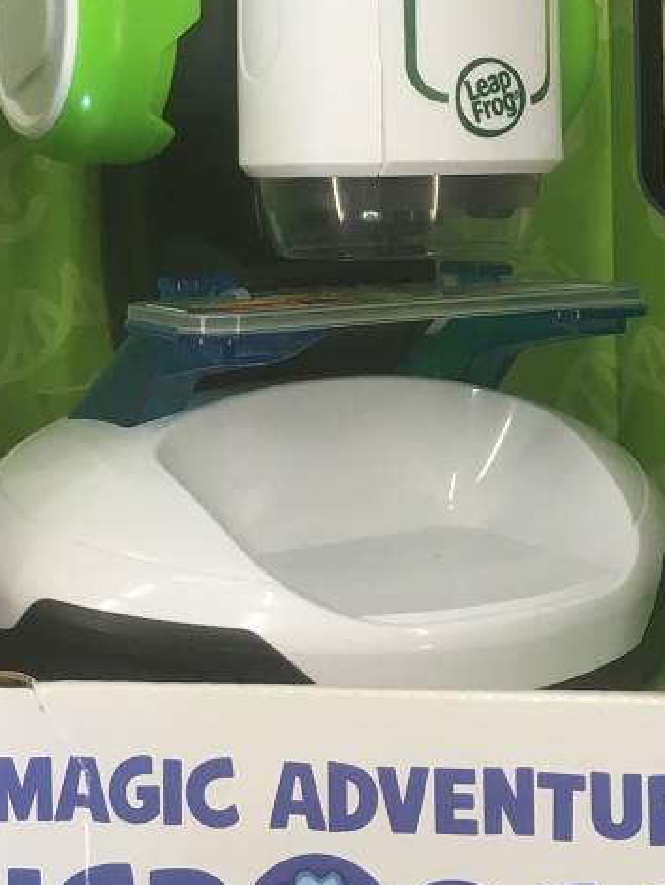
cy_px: 113
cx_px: 398
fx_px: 1612
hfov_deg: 23.3
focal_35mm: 63
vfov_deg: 29.6
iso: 40
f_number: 2.2
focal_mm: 4.15
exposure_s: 1/33
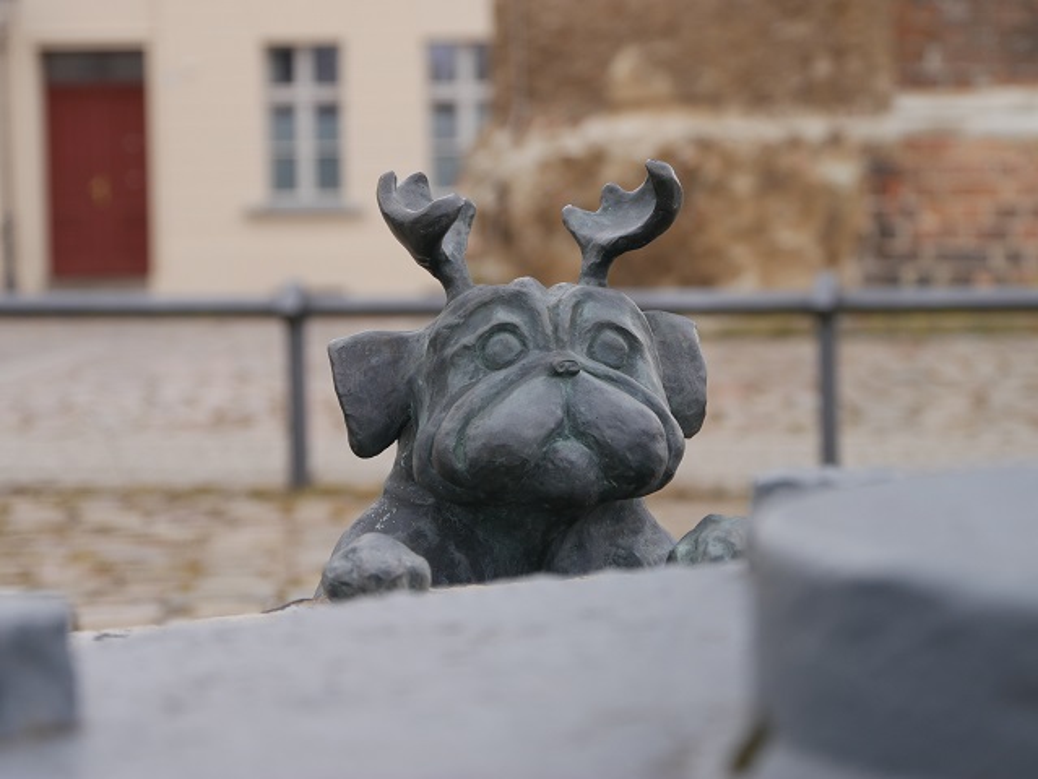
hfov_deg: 21.3
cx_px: 519
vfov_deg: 16.1
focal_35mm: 92
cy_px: 390
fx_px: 2760
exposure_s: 1/160
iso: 200
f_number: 4.9
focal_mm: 46
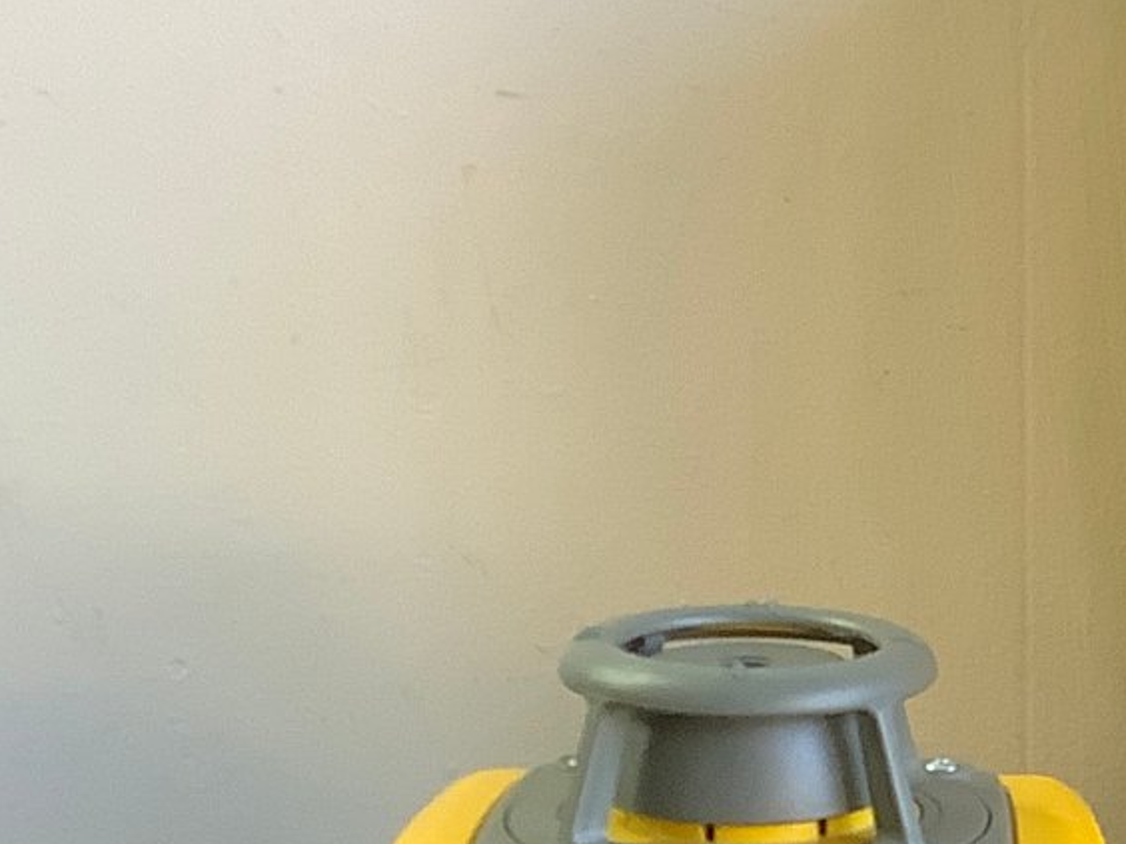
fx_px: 3578
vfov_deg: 13.2
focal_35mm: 110
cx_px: 1579
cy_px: 888
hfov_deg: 16.6
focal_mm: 3.3
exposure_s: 1/60
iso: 125
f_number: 2.4
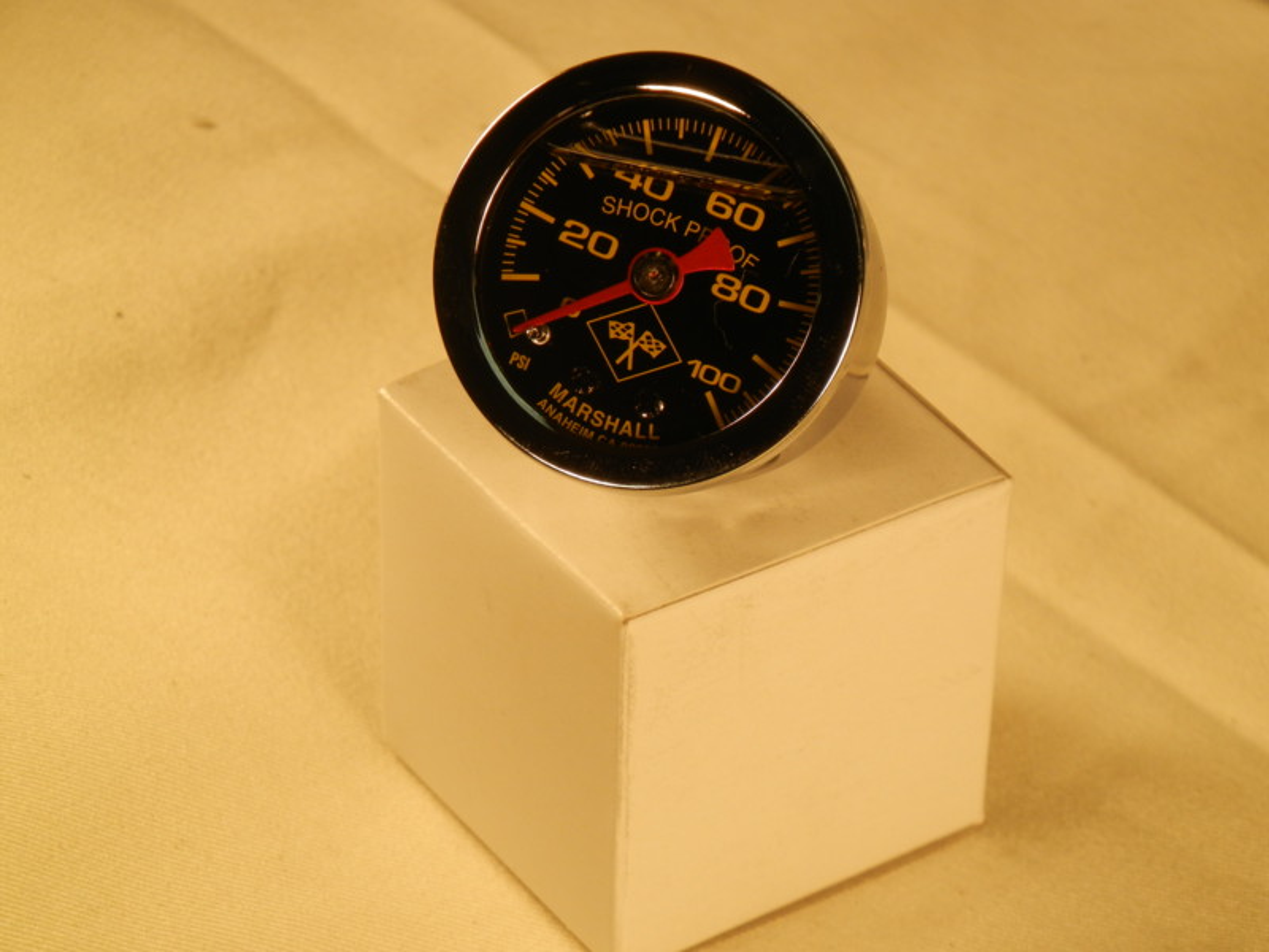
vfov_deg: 11.1
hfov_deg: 14.8
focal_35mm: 133
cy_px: 476
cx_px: 634
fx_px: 4876
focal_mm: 24
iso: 160
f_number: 4.6
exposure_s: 1/942
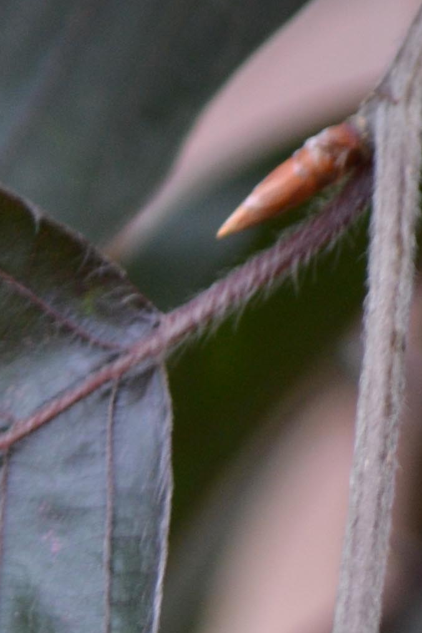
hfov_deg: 1.0
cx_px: -339
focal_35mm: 1362
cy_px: 545
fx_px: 23938
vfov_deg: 1.5
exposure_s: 1/125
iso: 450
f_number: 5.6
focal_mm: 200
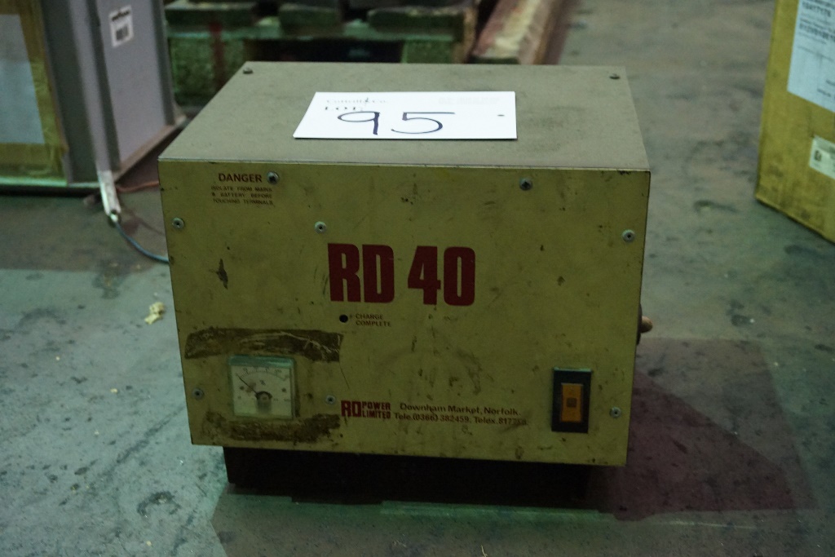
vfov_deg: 29.9
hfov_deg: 43.6
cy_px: 278
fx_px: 1044
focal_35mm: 45
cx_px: 418
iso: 3200
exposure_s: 1/30
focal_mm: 30
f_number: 5
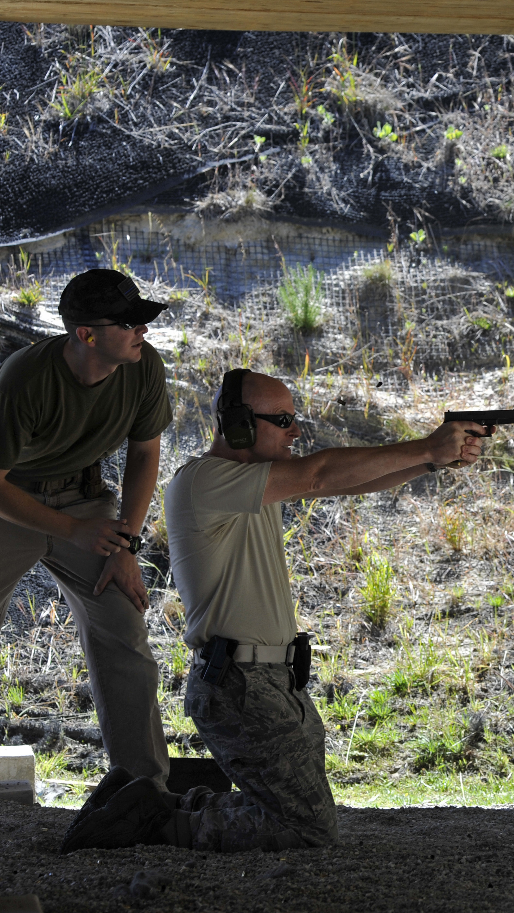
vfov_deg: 9.4
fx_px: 5548
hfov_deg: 5.3
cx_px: 551
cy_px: 458
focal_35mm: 229
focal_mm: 145
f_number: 7.1
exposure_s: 1/400
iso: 400
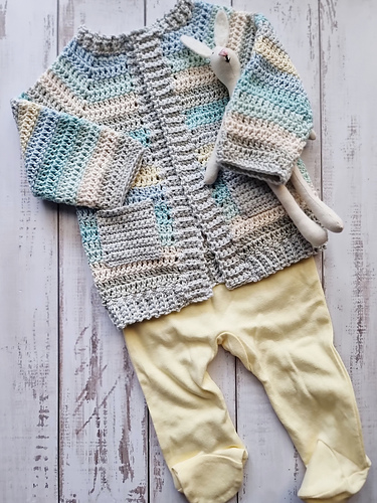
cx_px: 188
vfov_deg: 71.6
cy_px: 252
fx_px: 349
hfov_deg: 56.8
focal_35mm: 24
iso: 160
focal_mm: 6.7
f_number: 1.8
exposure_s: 1/100
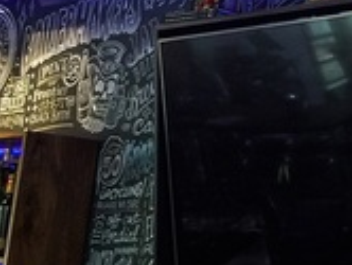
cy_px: -99
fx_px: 1242
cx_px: 498
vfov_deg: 11.8
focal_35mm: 122
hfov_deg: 15.1
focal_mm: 4.15
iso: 64
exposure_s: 1/33
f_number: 2.2
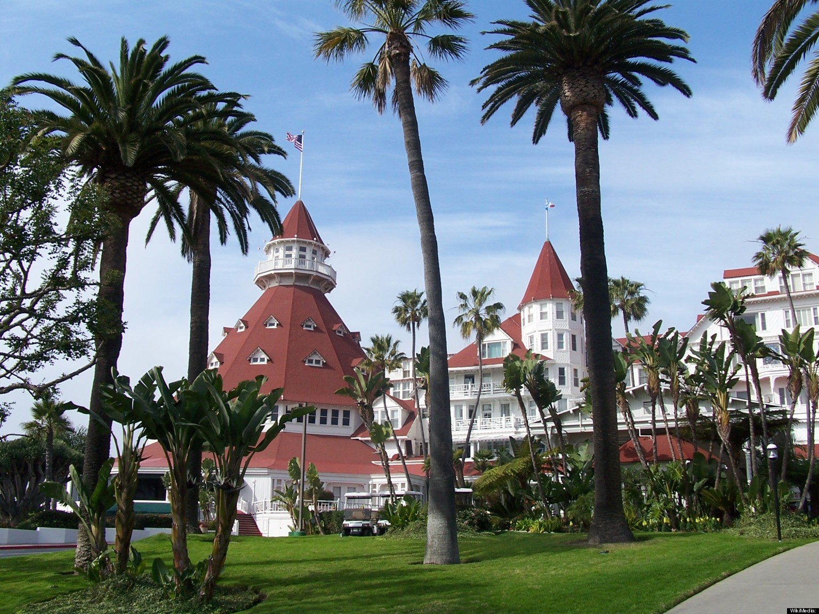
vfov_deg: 40.7
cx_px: 410
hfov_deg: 52.6
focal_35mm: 35
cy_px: 307
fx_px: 828
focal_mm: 6
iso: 80
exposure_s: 1/750
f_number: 4
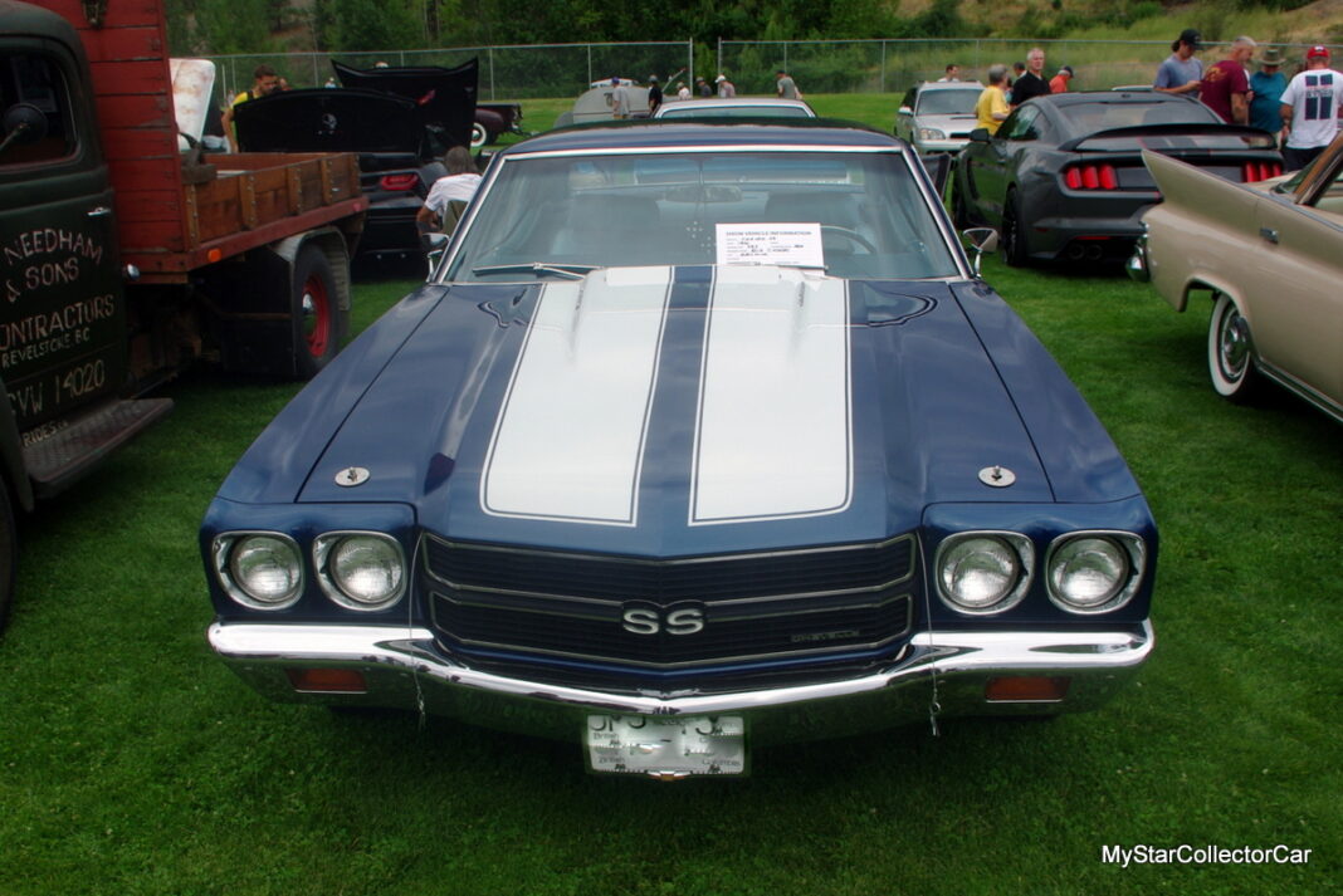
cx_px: 672
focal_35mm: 27
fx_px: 1008
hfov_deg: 67.4
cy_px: 448
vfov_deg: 48.0
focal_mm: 18
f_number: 10
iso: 100
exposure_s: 1/100
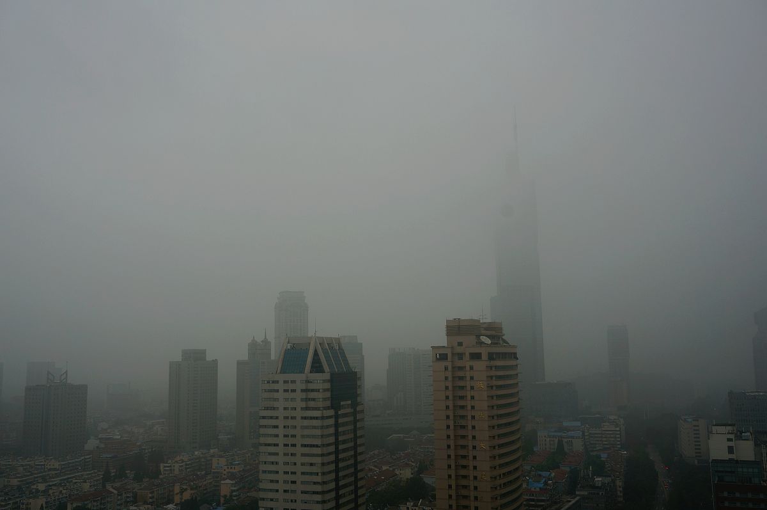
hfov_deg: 55.2
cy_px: 255
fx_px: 734
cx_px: 384
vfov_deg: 38.3
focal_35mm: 34
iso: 100
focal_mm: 23
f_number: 9
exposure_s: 1/80
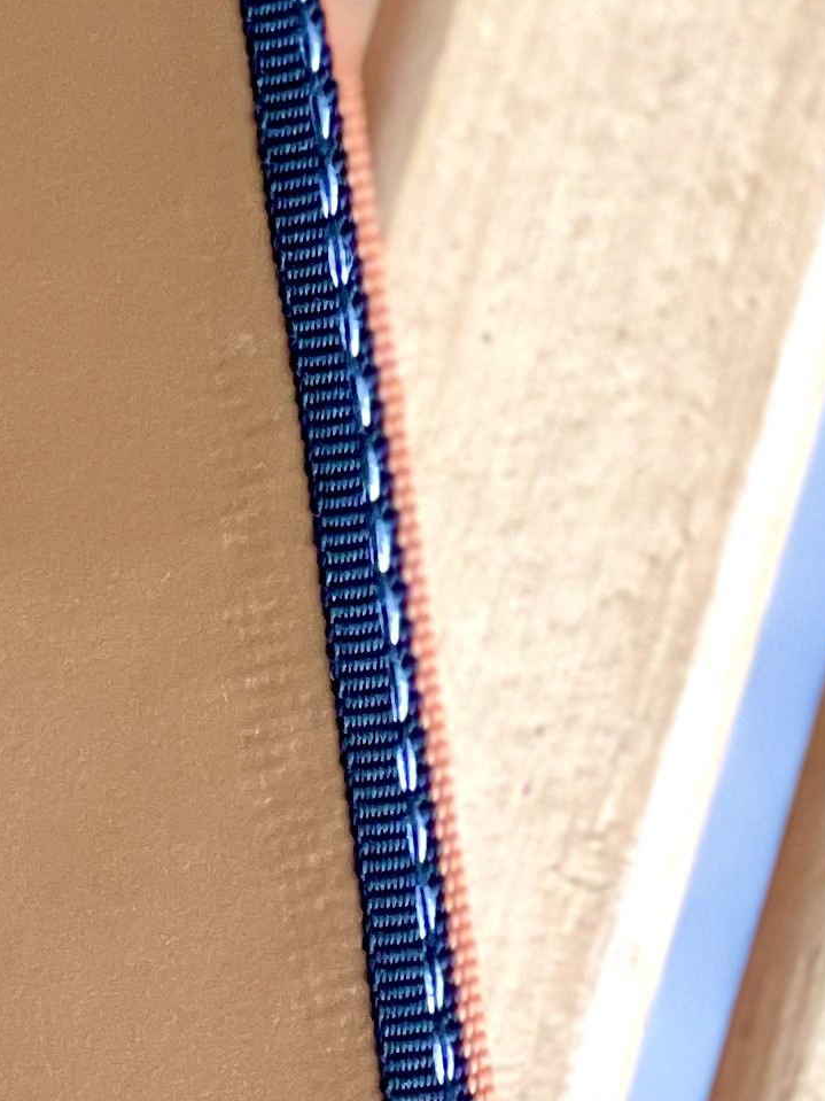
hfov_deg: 5.4
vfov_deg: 7.4
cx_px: -656
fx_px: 8550
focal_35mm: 269
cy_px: 559
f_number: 2.2
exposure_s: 1/121
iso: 125
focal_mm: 7.5
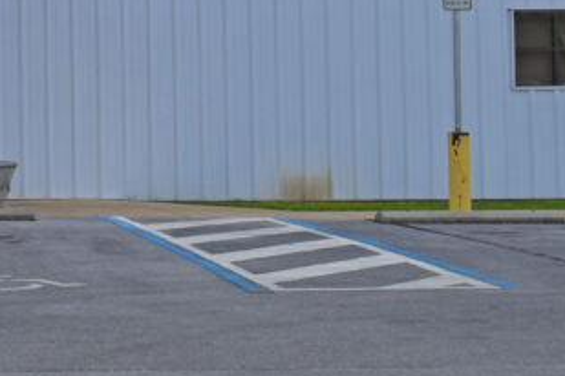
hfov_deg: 15.4
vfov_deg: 11.2
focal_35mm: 121
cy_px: -24
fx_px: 1895
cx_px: -333
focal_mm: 23
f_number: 10
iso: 200
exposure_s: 1/400
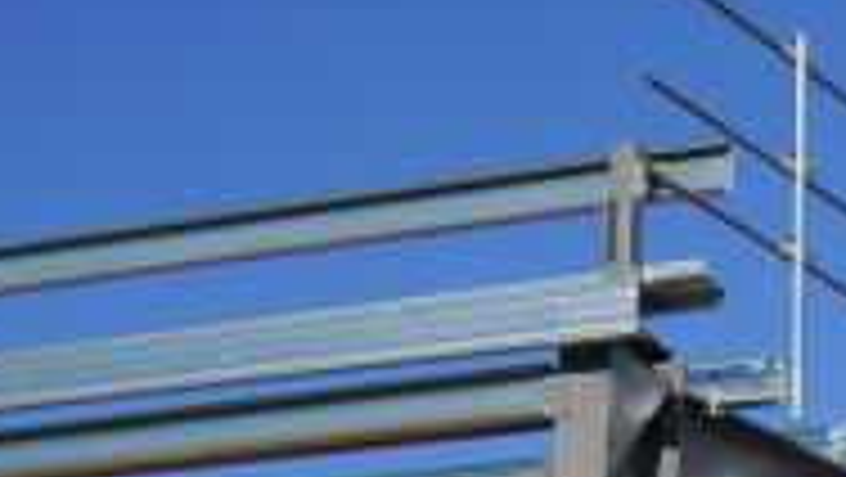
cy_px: 698
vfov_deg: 7.8
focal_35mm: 153
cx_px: 1174
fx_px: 3434
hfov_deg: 13.4
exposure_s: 1/824
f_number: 4.5
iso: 80
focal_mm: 7.8
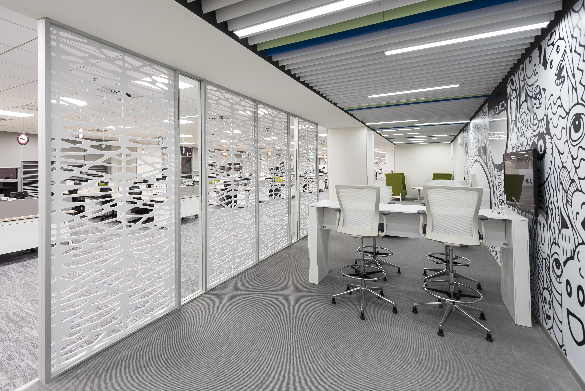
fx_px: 276
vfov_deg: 69.9
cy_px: 159
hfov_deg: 93.2
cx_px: 285
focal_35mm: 17
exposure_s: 1/15
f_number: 4.5
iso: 200
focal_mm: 14
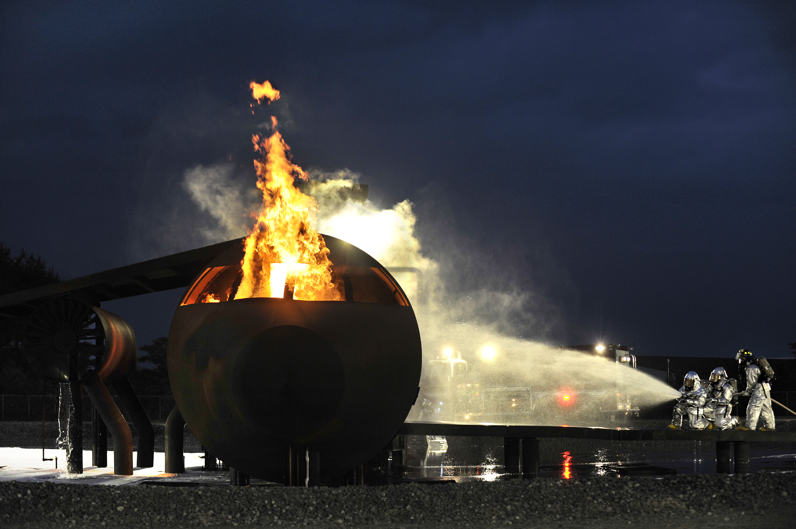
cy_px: 264
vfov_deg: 19.4
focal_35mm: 70
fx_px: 1547
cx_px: 398
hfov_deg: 28.9
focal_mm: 70
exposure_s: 1/250
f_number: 4.5
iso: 800
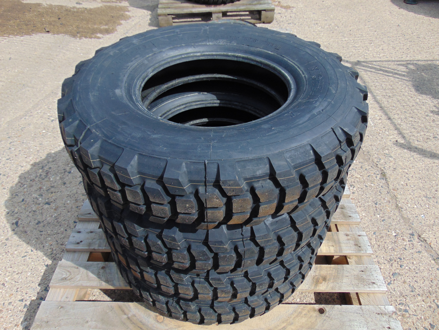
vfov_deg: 54.9
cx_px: 220
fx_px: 317
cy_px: 165
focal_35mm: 25
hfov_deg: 69.4
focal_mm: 4.5
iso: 80
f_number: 3
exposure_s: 1/1000
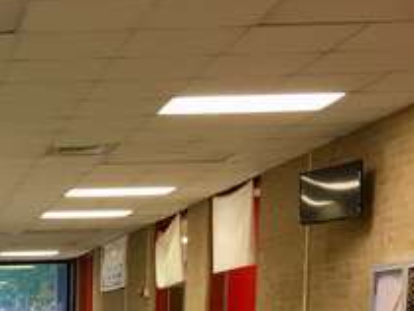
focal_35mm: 92
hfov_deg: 19.2
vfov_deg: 14.9
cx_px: -165
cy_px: 472
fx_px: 1102
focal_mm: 4.15
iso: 25
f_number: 2.2
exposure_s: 1/15
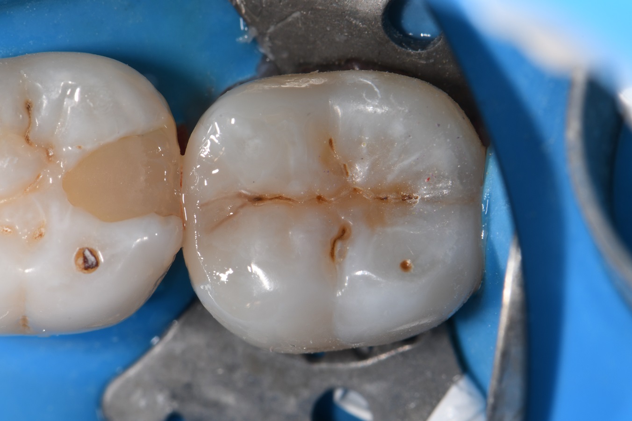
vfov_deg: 8.7
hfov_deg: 13.1
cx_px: 316
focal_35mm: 157
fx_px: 2755
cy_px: 210
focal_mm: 105
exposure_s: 1/160
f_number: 32
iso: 200
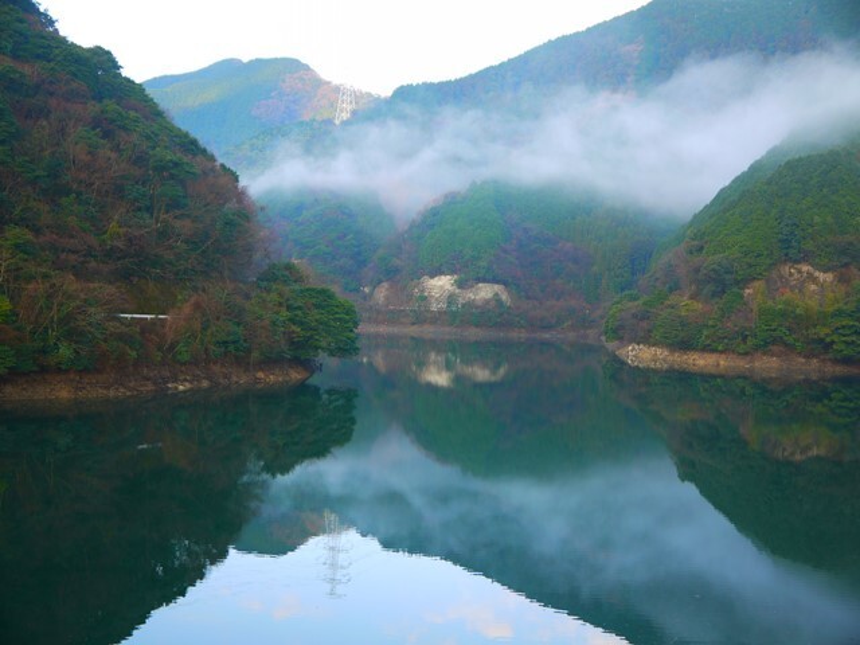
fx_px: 1093
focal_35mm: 44
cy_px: 322
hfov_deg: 42.9
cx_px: 430
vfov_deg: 32.9
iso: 100
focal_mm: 22
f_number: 4.4
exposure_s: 1/80
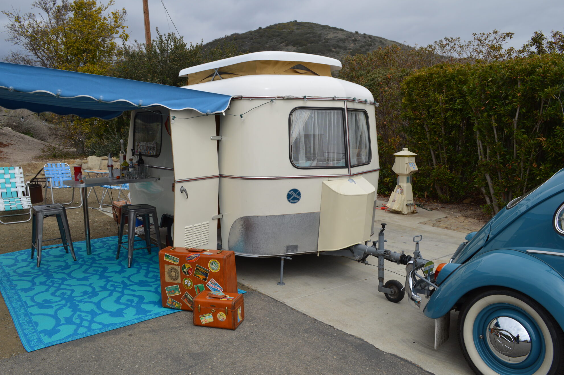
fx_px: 438
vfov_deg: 46.3
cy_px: 184
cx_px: 273
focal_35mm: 28
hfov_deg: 65.5
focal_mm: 18
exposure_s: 1/320
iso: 100
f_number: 9
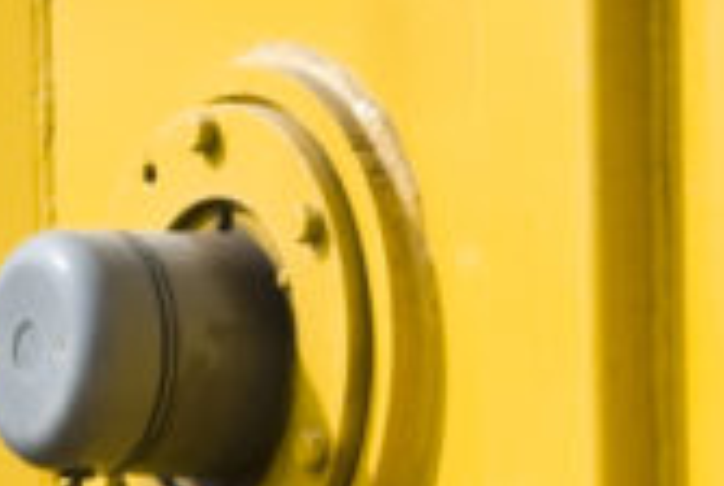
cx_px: -169
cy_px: 1022
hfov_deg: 1.9
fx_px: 22242
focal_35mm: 1104
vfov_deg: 1.2
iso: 100
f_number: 6.3
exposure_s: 1/320
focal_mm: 120
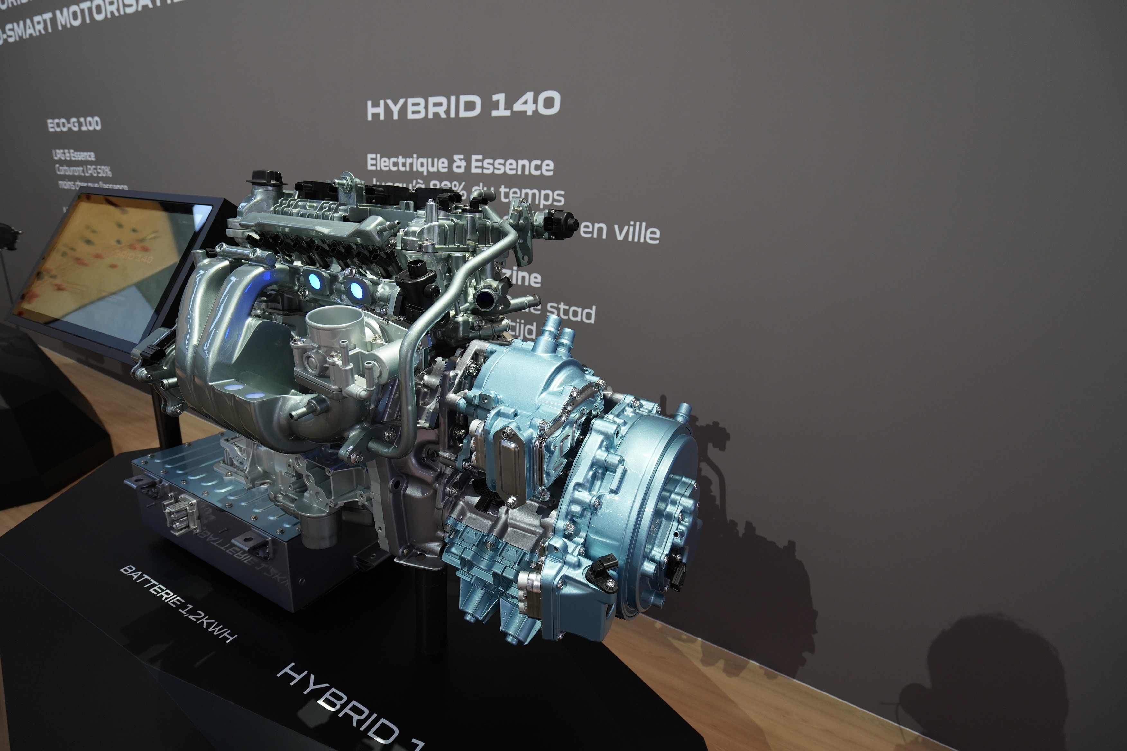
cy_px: 376
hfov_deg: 96.7
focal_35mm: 16
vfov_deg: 73.7
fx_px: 501
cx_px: 564
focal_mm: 16
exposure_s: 1/80
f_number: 5
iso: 800
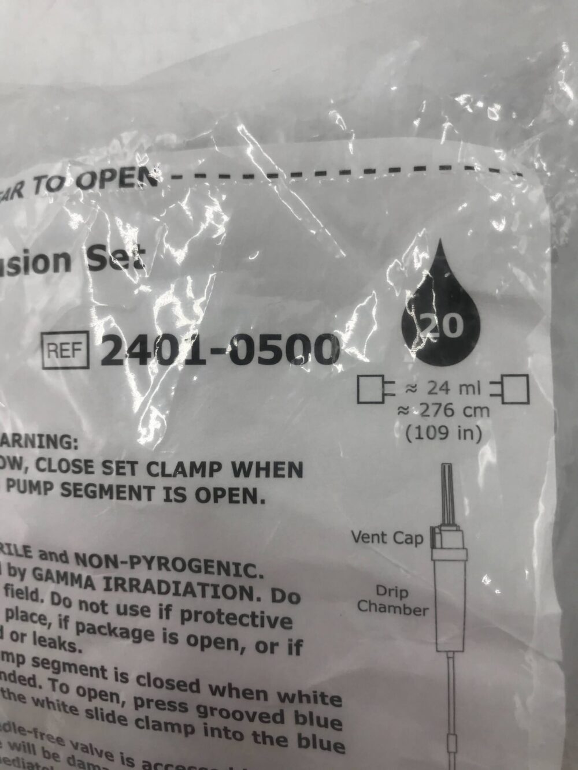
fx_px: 623
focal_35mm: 28
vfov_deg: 63.4
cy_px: 385
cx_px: 289
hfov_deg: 49.8
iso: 20
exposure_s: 1/179
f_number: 1.8
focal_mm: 3.99
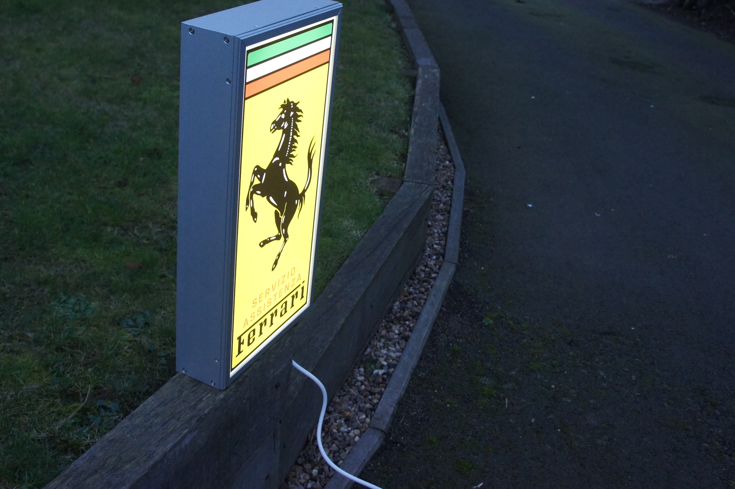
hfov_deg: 50.7
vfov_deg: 34.8
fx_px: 775
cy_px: 182
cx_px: 368
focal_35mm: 38
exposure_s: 1/80
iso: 1600
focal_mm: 20
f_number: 4
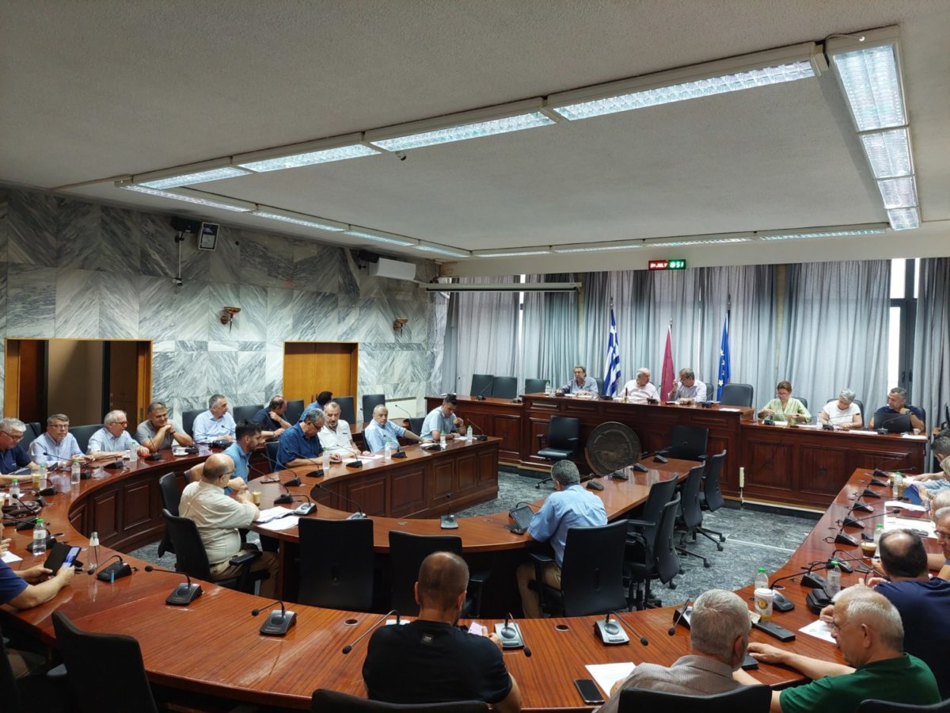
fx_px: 686
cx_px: 475
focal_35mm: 25
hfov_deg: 69.4
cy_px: 356
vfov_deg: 54.9
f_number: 1.8
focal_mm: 5.23
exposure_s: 1/50
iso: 250
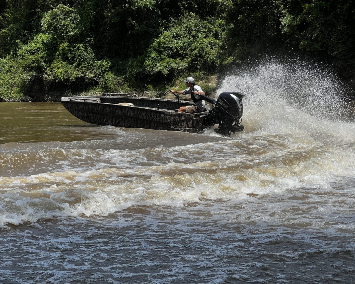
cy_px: 142
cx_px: 173
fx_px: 851
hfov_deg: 23.6
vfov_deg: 18.9
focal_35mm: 81
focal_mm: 9
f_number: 2.8
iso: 32
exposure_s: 1/809
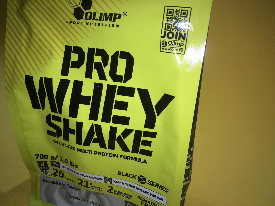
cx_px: 138
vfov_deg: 48.2
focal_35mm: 29
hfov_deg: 61.7
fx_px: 230
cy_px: 103
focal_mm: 4.15
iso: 25
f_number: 2.2
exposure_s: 1/124
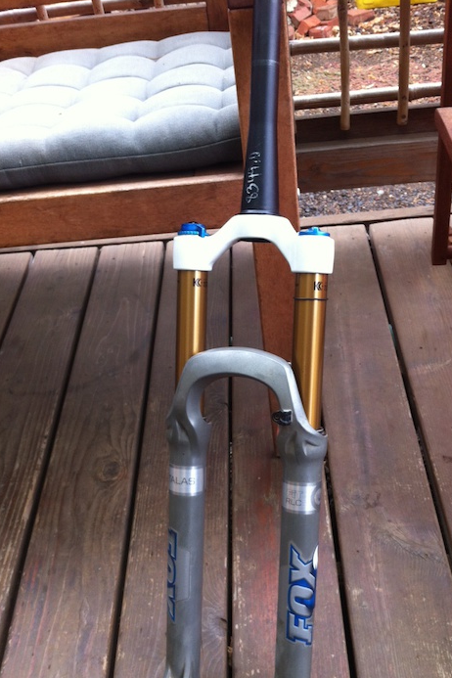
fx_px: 791
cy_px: 388
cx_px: 258
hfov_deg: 31.8
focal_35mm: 42
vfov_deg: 46.3
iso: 80
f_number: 2.8
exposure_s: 1/30
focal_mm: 3.85
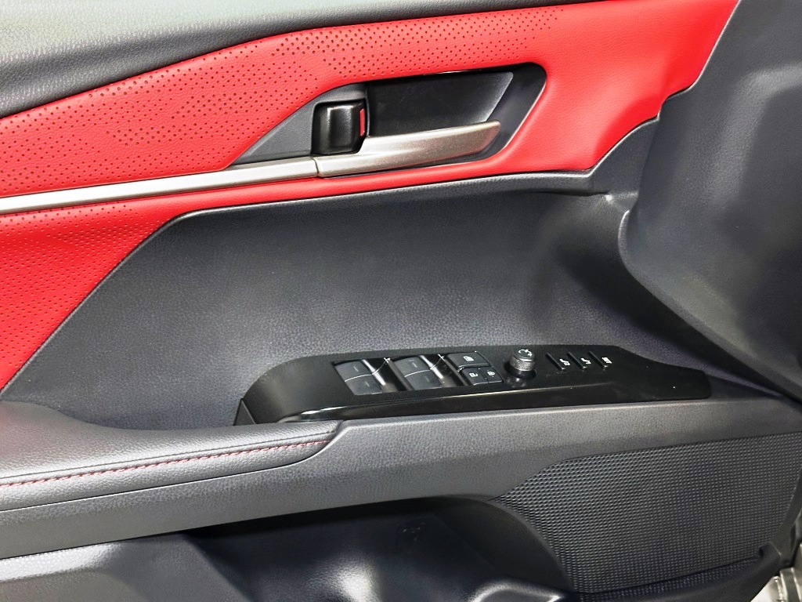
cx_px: 401
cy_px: 301
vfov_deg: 30.3
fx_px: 1112
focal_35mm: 48
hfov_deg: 39.7
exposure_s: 1/30
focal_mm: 6.86
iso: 640
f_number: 1.78
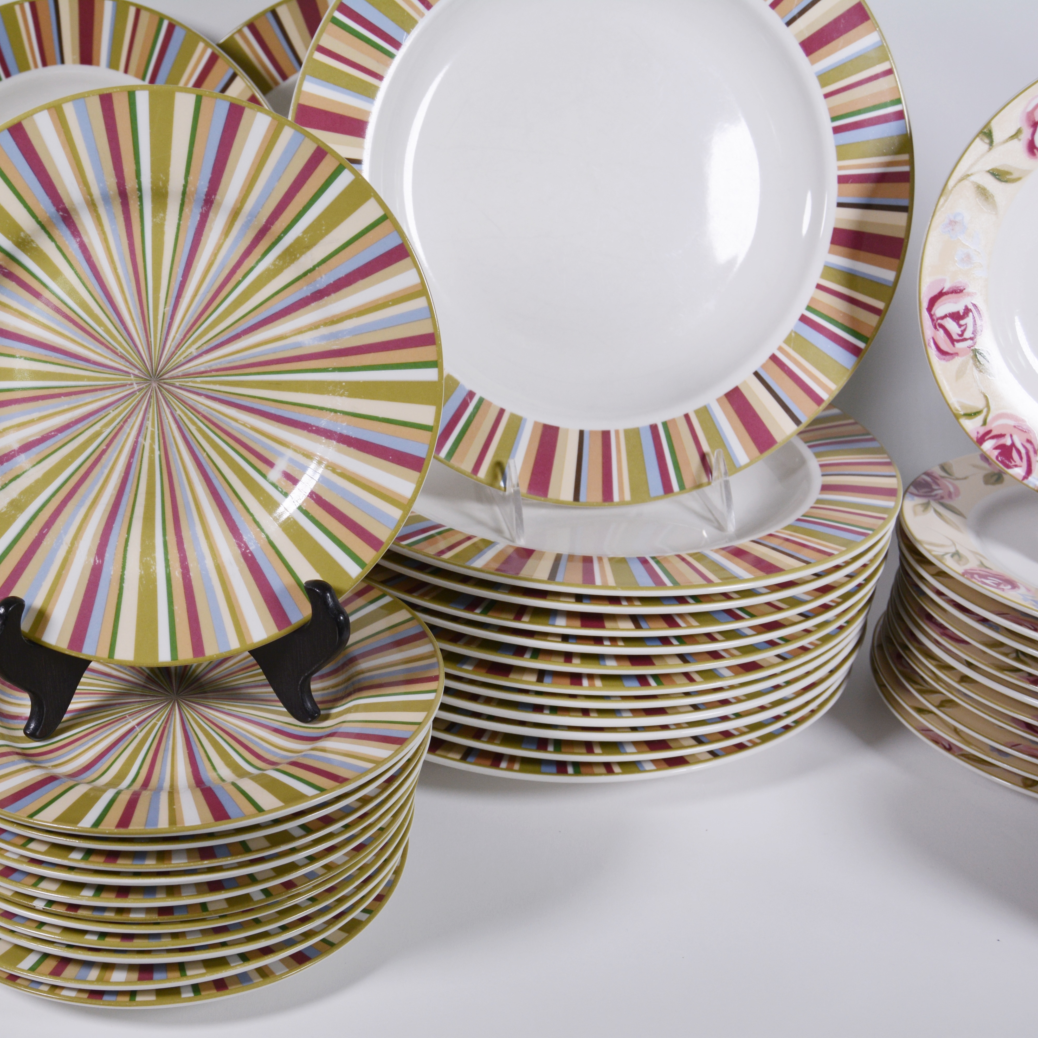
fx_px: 1561
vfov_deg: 36.8
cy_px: 519
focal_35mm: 46
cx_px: 282
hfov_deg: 36.1
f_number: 5.6
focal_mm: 24
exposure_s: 1/125
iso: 220
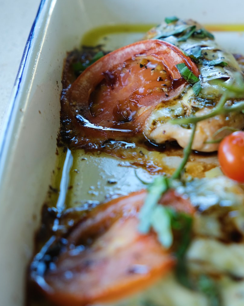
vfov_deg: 17.2
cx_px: 212
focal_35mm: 112
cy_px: 153
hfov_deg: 13.7
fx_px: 1011
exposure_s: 1/80
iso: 250
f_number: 4
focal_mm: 52.7
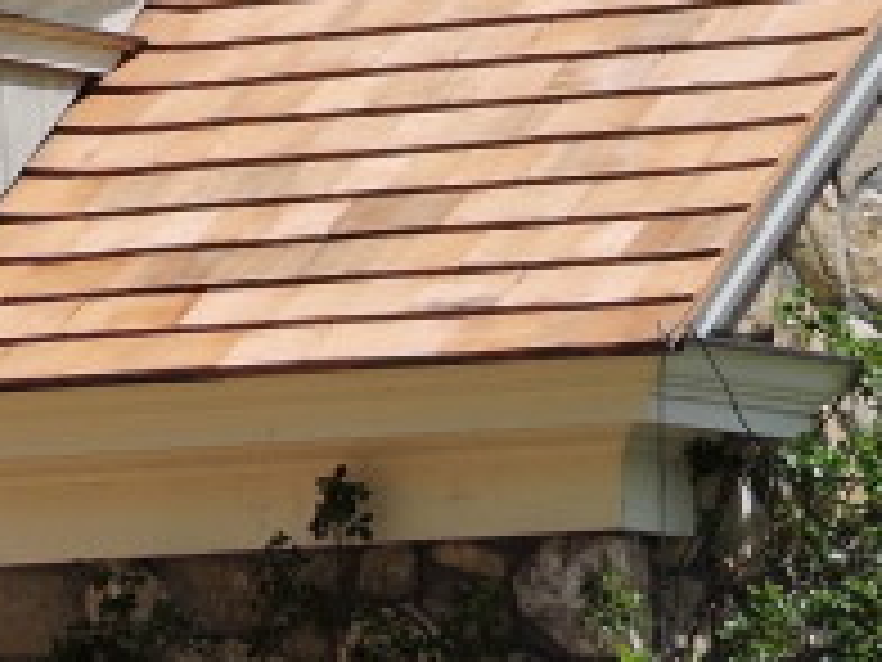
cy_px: -113
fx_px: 13963
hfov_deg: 3.6
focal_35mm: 548
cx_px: -765
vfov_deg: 2.7
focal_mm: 18.7
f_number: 4.2
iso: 100
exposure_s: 1/1000
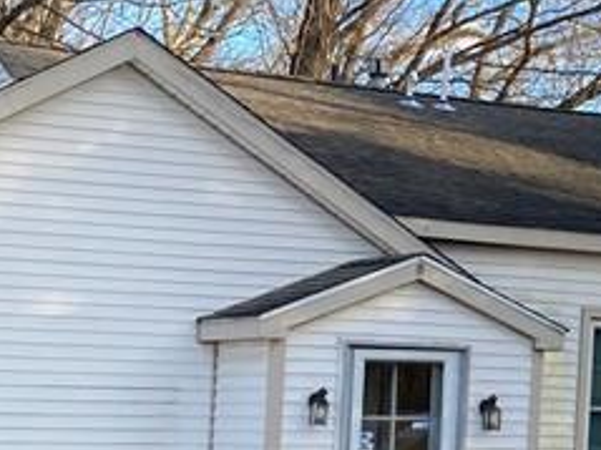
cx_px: 878
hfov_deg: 15.3
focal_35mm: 120
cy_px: 216
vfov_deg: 12.3
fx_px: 2082
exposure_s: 1/376
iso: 20
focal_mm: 3.99
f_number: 1.8
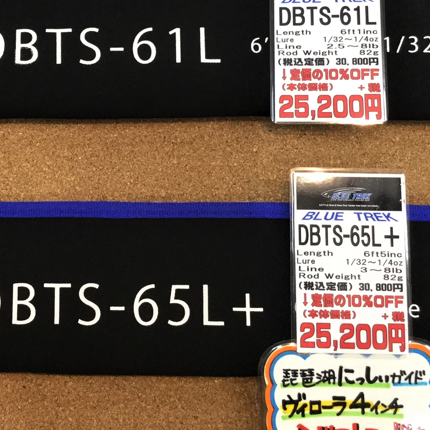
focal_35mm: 67
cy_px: 106
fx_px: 942
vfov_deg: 25.4
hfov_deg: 25.5
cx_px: 129
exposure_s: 1/30
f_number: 2.4
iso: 32
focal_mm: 3.3
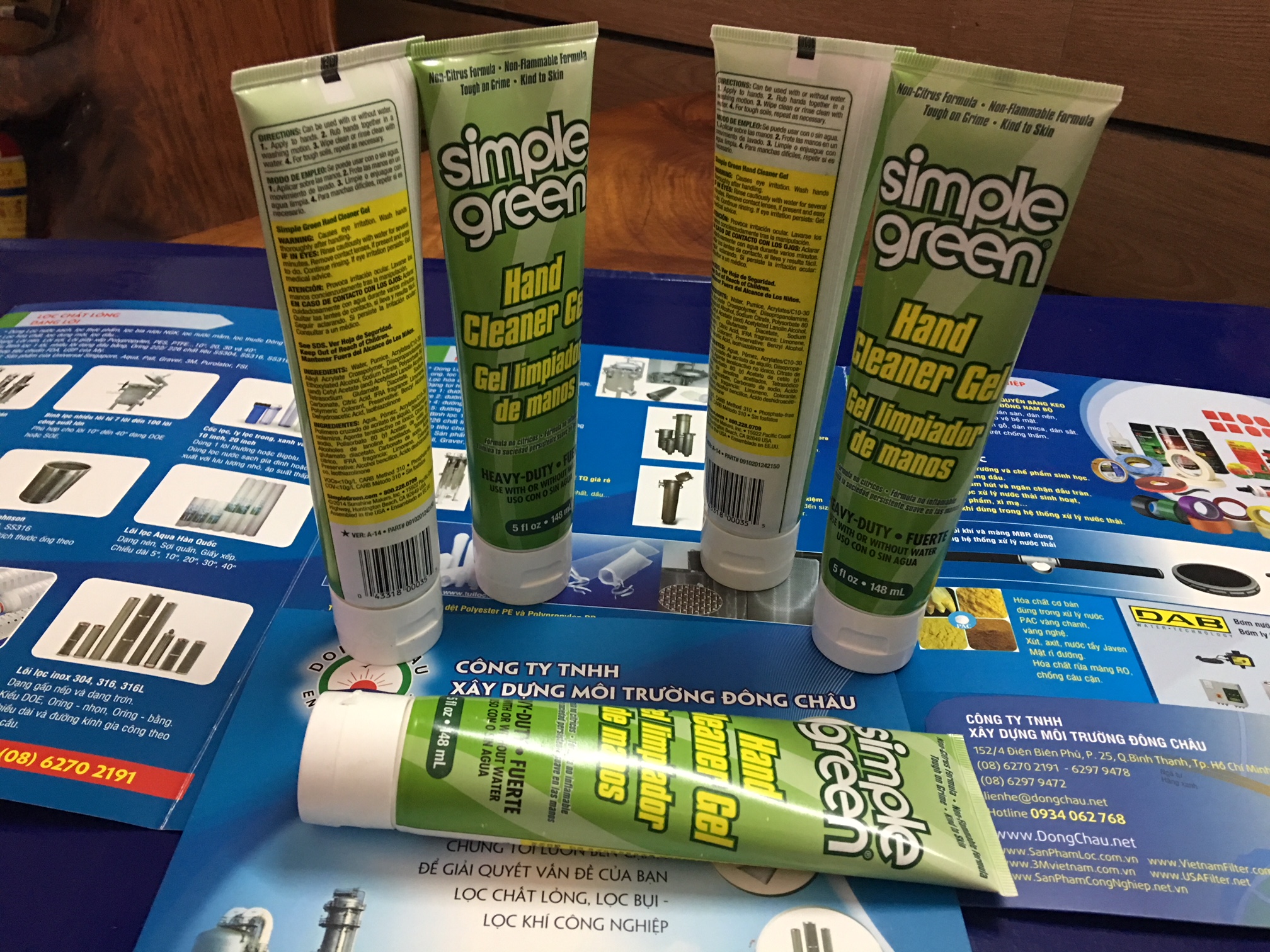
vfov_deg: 48.2
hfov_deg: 61.7
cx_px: 635
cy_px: 476
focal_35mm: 29
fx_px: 1064
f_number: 2.2
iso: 80
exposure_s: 1/10
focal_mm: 4.15
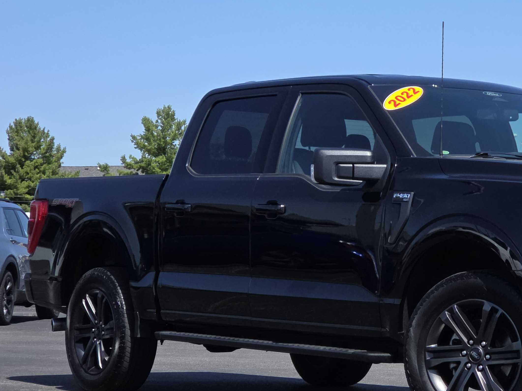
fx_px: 1960
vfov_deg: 11.4
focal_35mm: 130
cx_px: 433
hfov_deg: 15.1
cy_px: 147
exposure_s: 1/1148
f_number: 2.4
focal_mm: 7
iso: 25
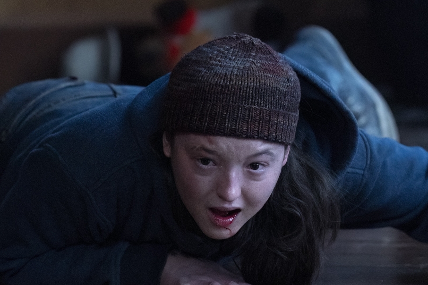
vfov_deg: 3.2
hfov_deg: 4.9
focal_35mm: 424
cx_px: 156
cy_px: 159
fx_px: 5040
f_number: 4
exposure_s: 1/200
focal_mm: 200
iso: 6400
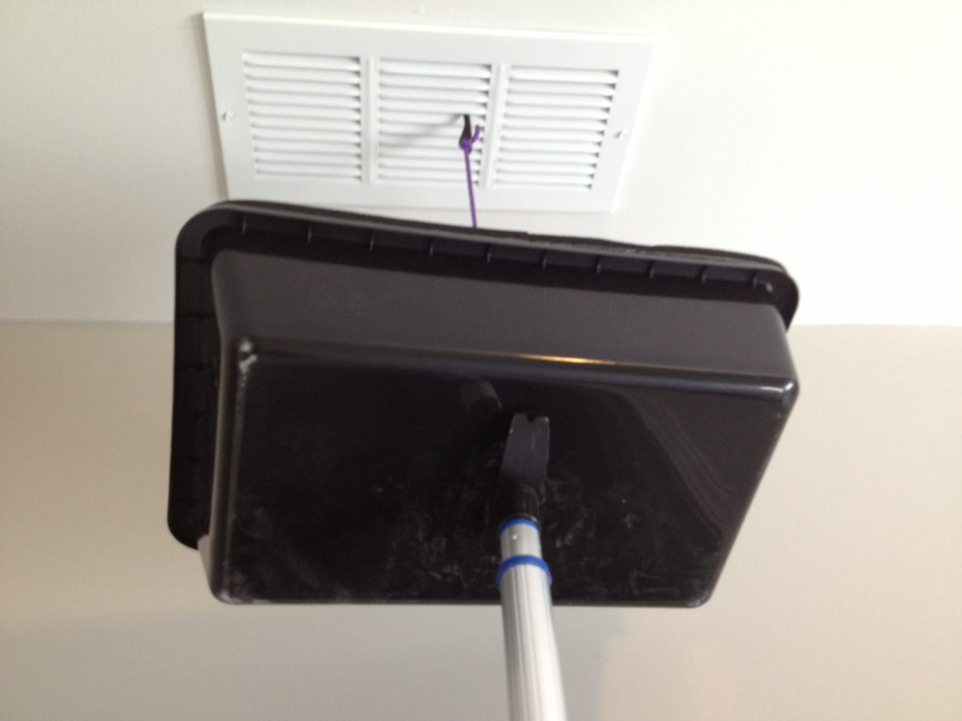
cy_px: 360
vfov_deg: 40.7
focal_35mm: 35
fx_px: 973
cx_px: 481
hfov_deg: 52.6
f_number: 2.4
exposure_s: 1/20
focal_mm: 4.28
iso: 125
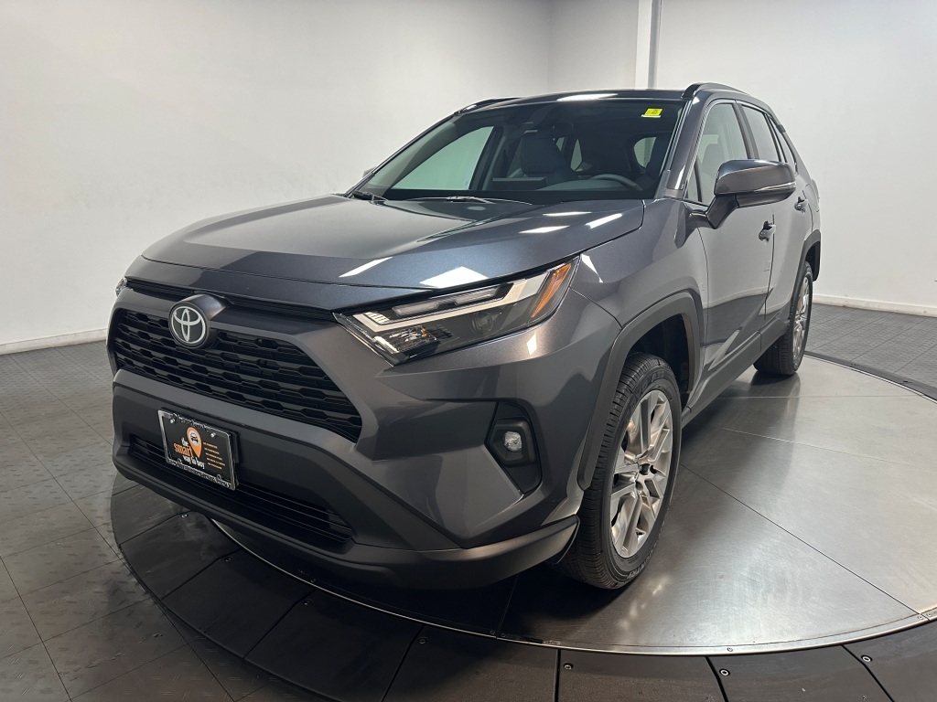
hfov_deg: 71.6
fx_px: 650
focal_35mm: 24
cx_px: 468
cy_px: 351
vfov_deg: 56.8
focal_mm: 6.86
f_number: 1.78
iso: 320
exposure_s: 1/60
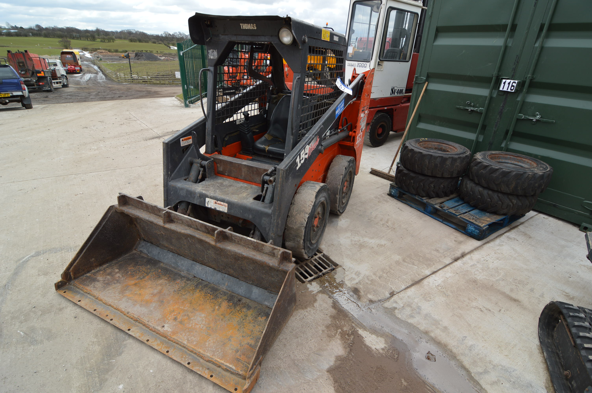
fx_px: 271
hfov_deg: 95.0
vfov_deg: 72.0
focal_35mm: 16
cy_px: 196
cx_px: 296
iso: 100
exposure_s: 1/125
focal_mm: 11
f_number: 5.6
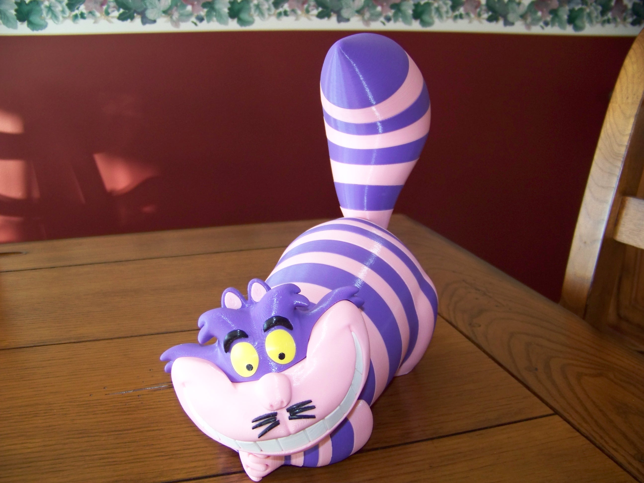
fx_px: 670
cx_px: 322
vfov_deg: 39.7
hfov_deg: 51.4
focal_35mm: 36
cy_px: 242
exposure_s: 1/30
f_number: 2.8
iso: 200
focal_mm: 5.85
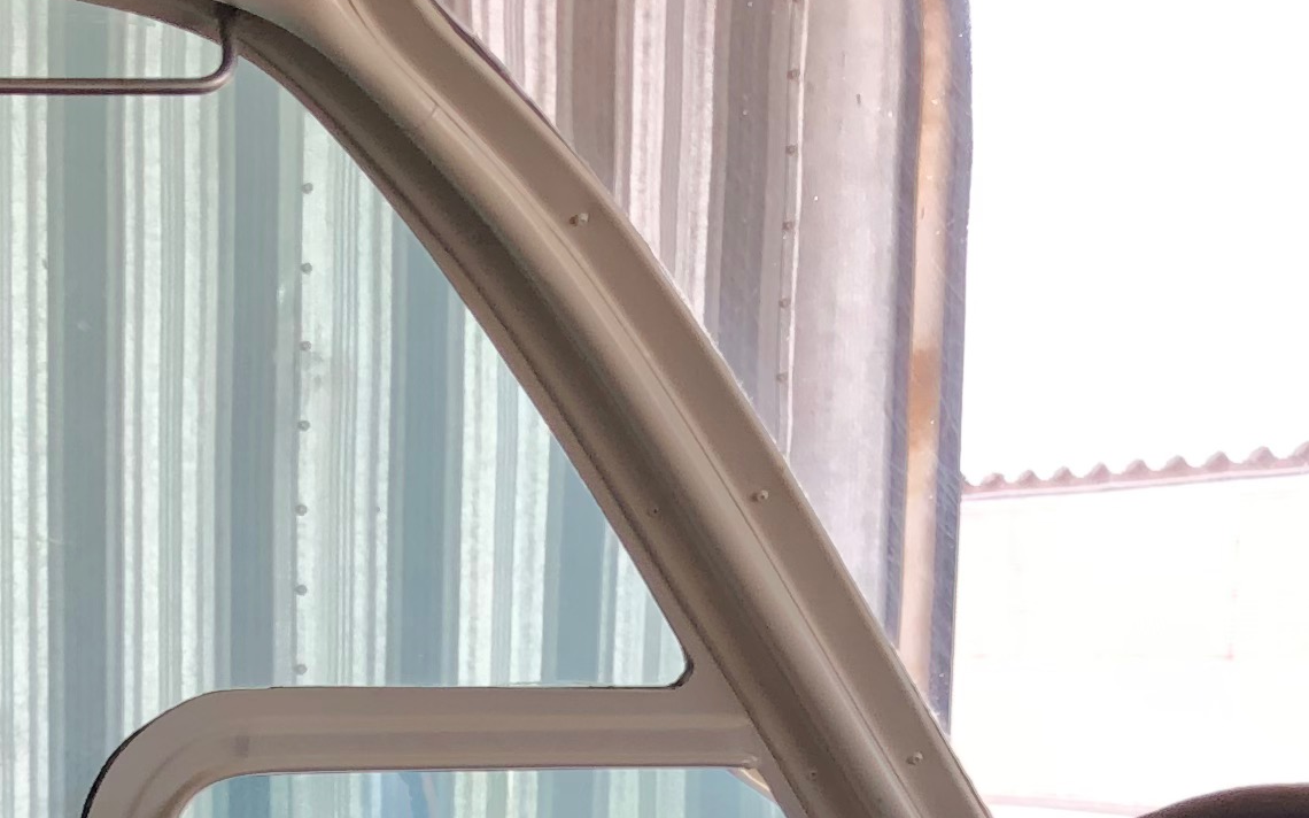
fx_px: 3745
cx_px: 432
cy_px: 1600
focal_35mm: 105
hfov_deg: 19.8
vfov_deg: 11.3
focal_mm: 4
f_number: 1.8
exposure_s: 1/120
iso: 40
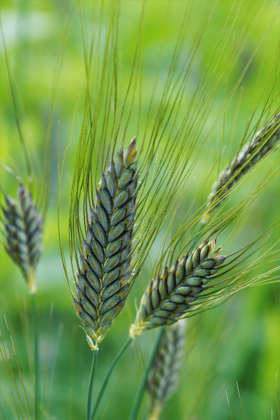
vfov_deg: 15.2
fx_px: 1576
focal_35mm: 135
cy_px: 210
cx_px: 140
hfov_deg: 10.2
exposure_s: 1/160
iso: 250
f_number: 5.6
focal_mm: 90
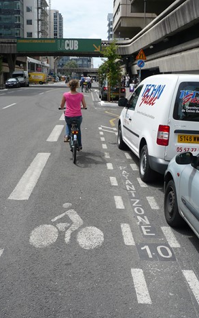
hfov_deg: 33.6
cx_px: 96
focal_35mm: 38
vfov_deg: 51.5
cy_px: 162
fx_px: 330
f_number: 8
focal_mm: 5.8
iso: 100
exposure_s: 1/200
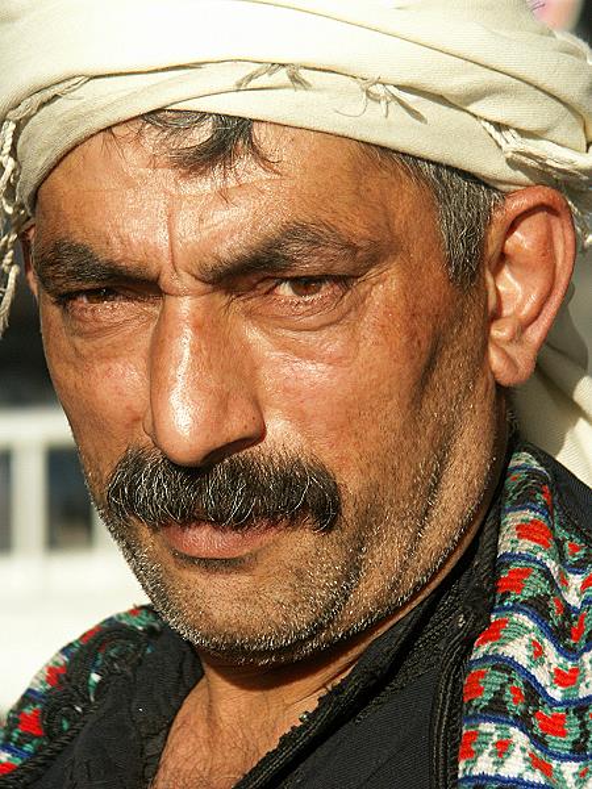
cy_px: 394
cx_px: 296
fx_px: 4561
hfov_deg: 7.4
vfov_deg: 9.9
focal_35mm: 200
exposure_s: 1/1000
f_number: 3.5
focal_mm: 50.69
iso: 100
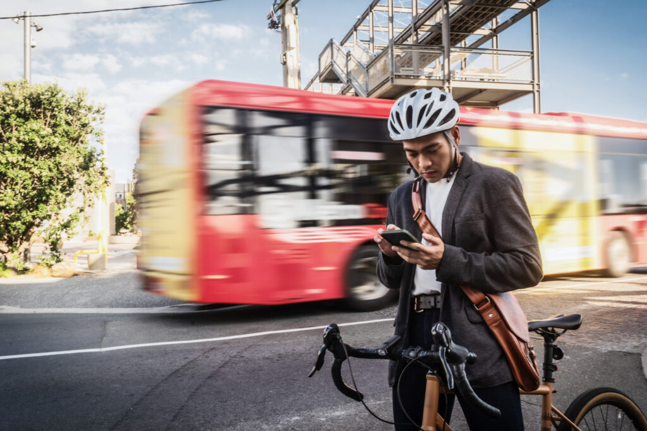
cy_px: 216
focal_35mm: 35
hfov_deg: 54.4
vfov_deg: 37.9
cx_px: 324
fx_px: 629
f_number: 16
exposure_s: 1/20
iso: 100
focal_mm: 35
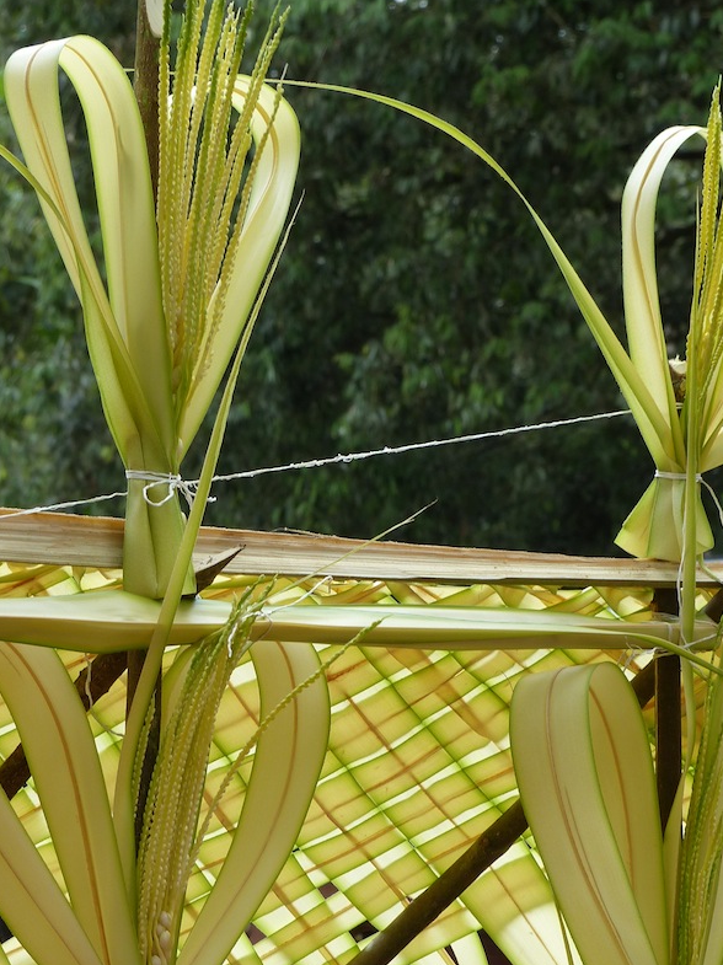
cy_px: 604
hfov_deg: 8.2
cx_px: 338
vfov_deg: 10.9
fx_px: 5073
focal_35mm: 182
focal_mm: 22.6
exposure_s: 1/160
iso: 100
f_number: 4
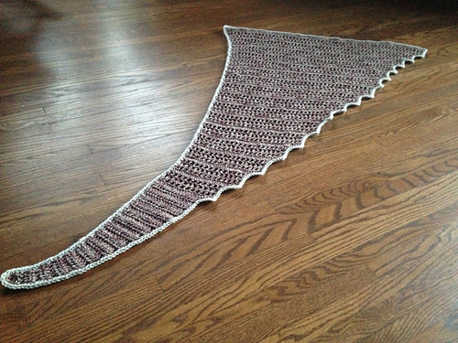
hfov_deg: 55.4
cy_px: 172
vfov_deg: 42.9
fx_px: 437
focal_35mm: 33
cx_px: 229
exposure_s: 1/15
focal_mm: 4.12
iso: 800
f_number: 2.4
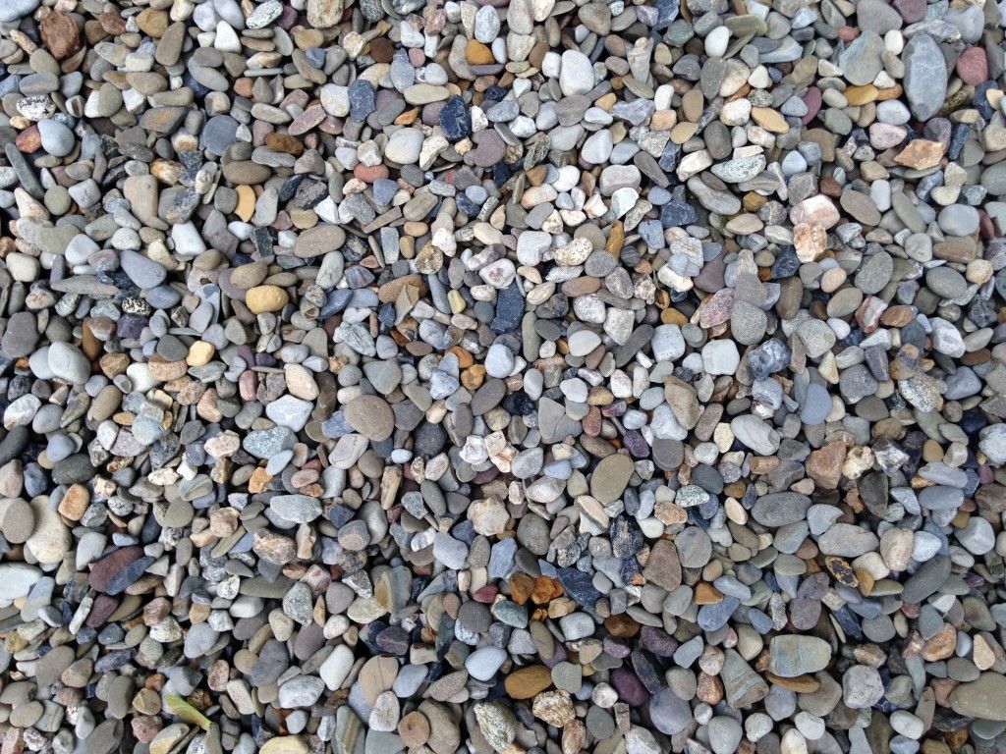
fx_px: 959
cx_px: 503
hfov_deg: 55.4
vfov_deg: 42.9
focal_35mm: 33
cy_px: 377
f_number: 2.4
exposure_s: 1/241
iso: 50
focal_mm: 4.12
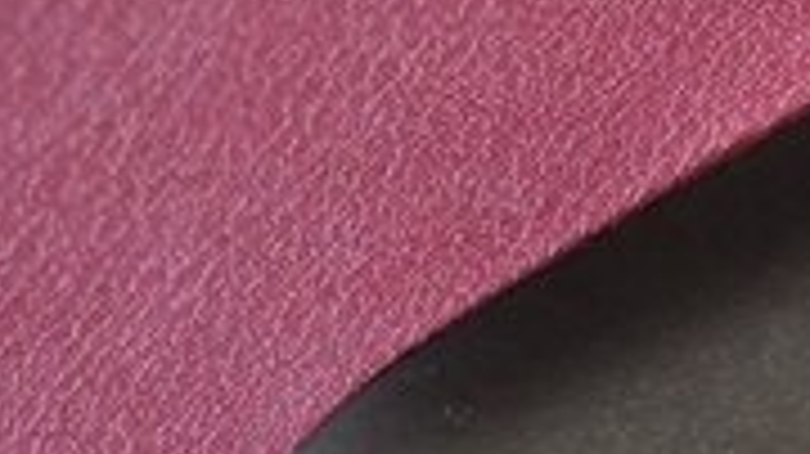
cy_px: -252
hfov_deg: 11.7
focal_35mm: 149
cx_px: 1958
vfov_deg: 8.0
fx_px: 3198
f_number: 3.5
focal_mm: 12
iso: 3200
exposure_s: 1/13
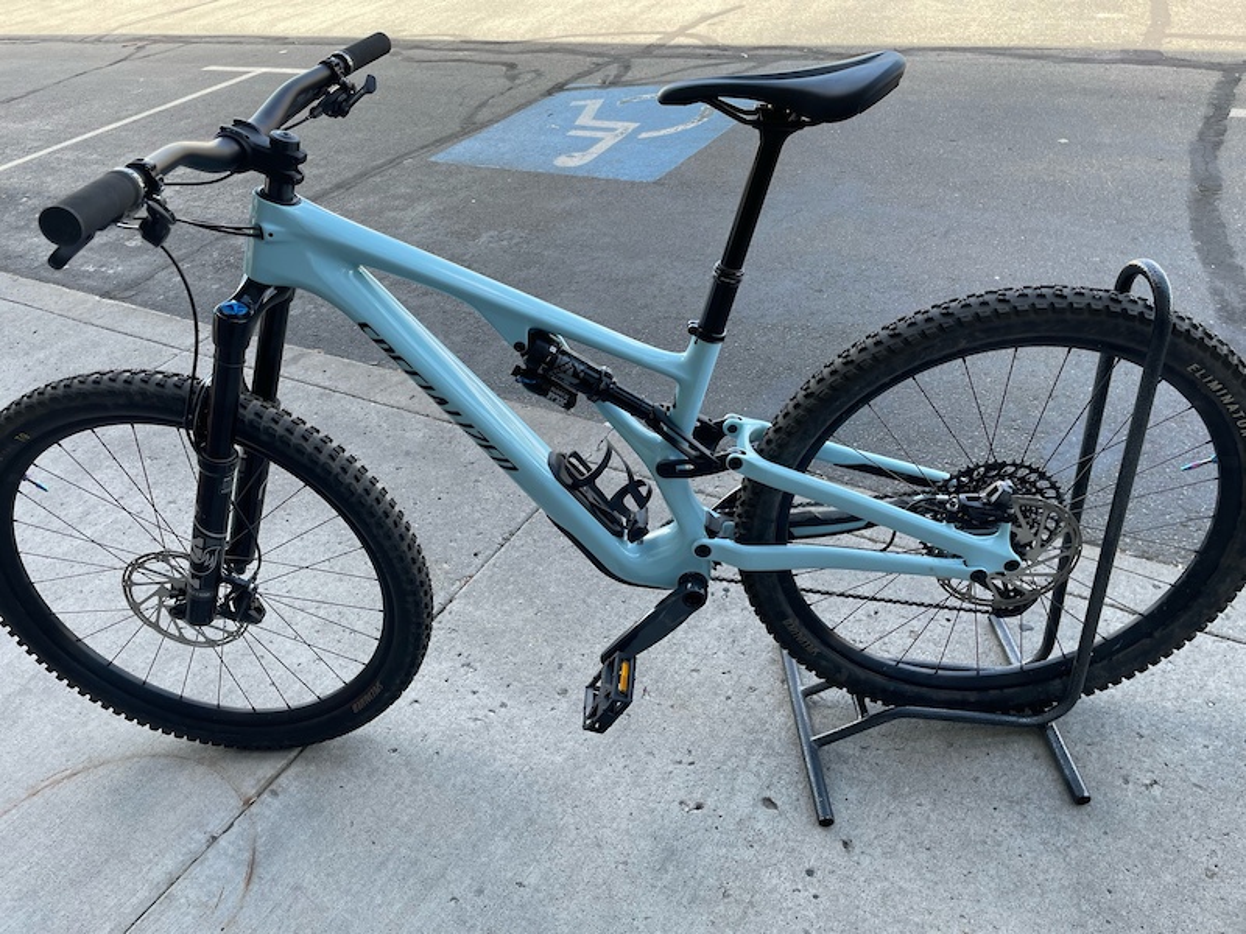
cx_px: 623
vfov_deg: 53.1
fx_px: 936
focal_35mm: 26
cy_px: 467
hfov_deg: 67.3
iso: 32
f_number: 1.6
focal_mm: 4.2
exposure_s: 1/296
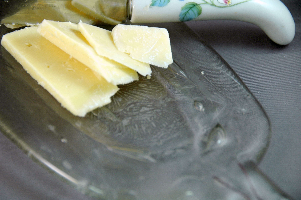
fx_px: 1027
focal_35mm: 123
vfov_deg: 11.1
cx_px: 150
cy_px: 100
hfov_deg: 16.7
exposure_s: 1/40
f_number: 5.3
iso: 400
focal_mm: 82
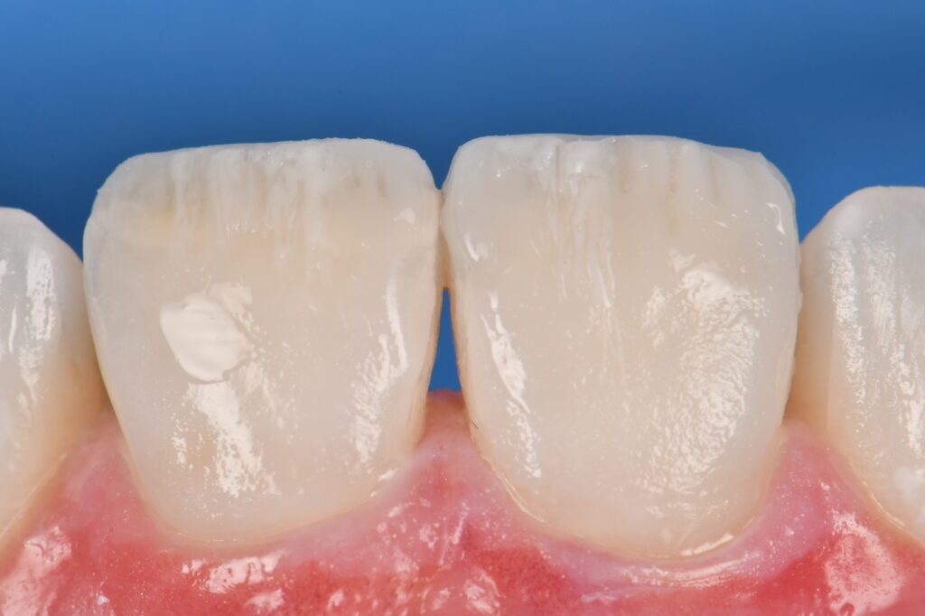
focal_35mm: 157
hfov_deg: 13.1
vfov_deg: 8.7
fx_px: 4033
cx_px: 462
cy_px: 308
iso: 200
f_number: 32
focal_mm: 105
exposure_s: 1/200
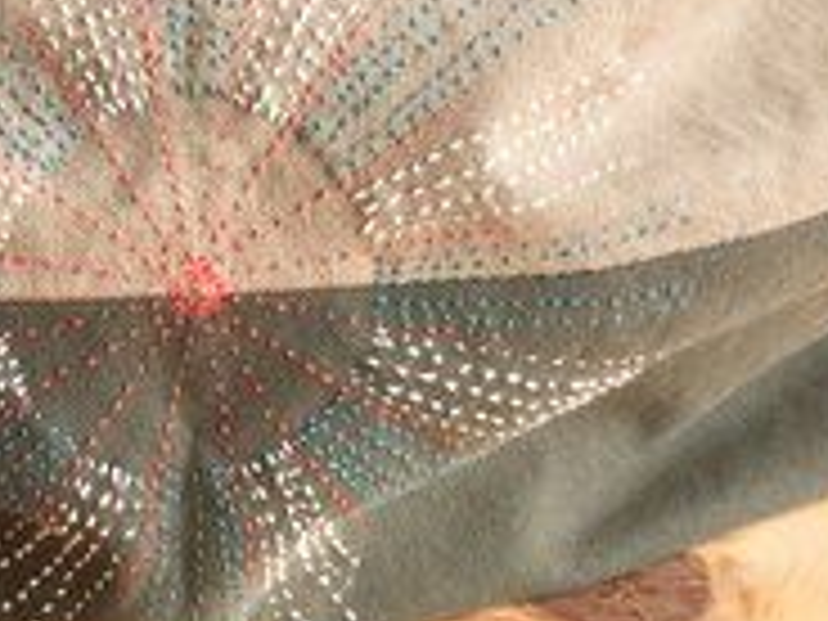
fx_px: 2416
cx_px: 99
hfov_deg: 19.1
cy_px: -261
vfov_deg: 13.9
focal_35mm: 101
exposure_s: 1/144
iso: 25
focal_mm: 4.15
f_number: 2.2
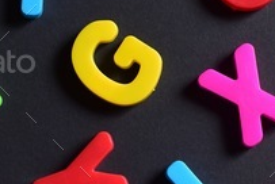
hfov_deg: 11.8
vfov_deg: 7.9
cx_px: 173
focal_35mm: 174
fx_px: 1331
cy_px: 126
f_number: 2.8
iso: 100
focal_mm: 40
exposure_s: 2.5
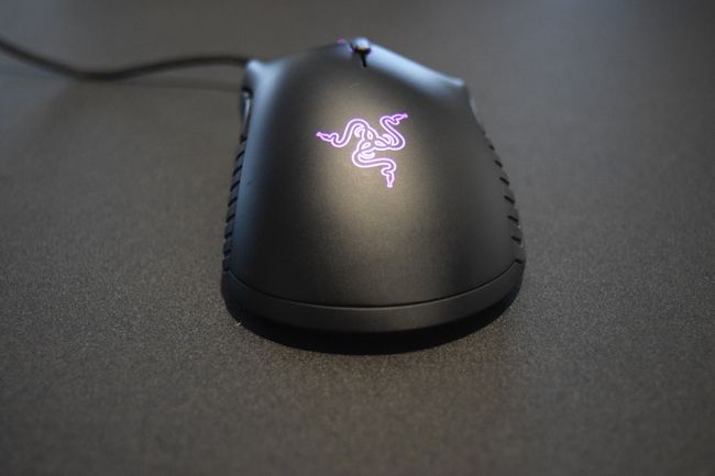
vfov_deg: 26.5
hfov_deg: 38.9
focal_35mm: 51
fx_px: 1013
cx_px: 358
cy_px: 238
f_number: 4.5
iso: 3600
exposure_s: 1/60
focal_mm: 34
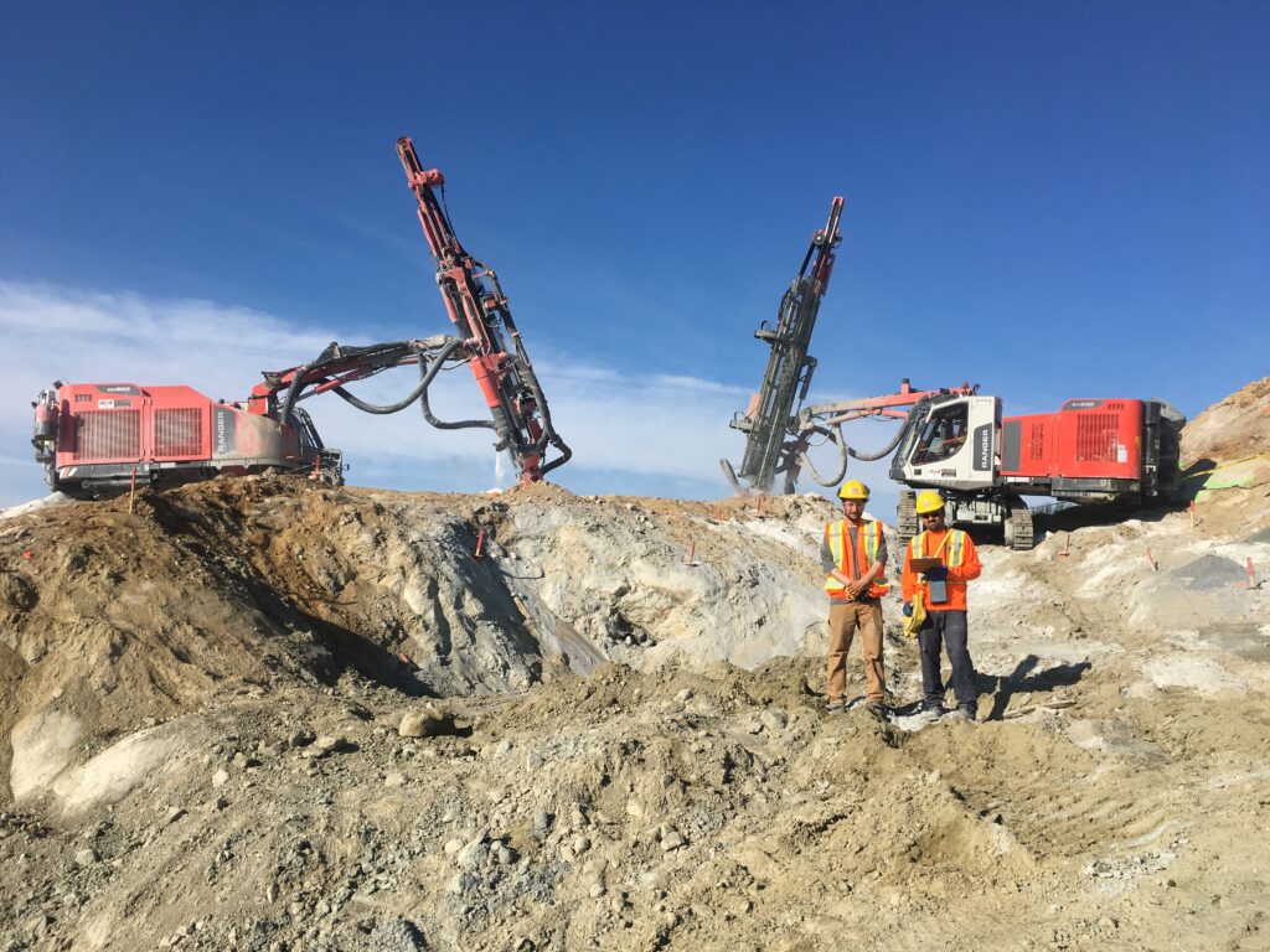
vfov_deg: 48.2
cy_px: 476
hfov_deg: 61.7
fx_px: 1064
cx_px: 635
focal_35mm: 29
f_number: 2.2
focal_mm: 4.15
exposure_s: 1/2079
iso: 25
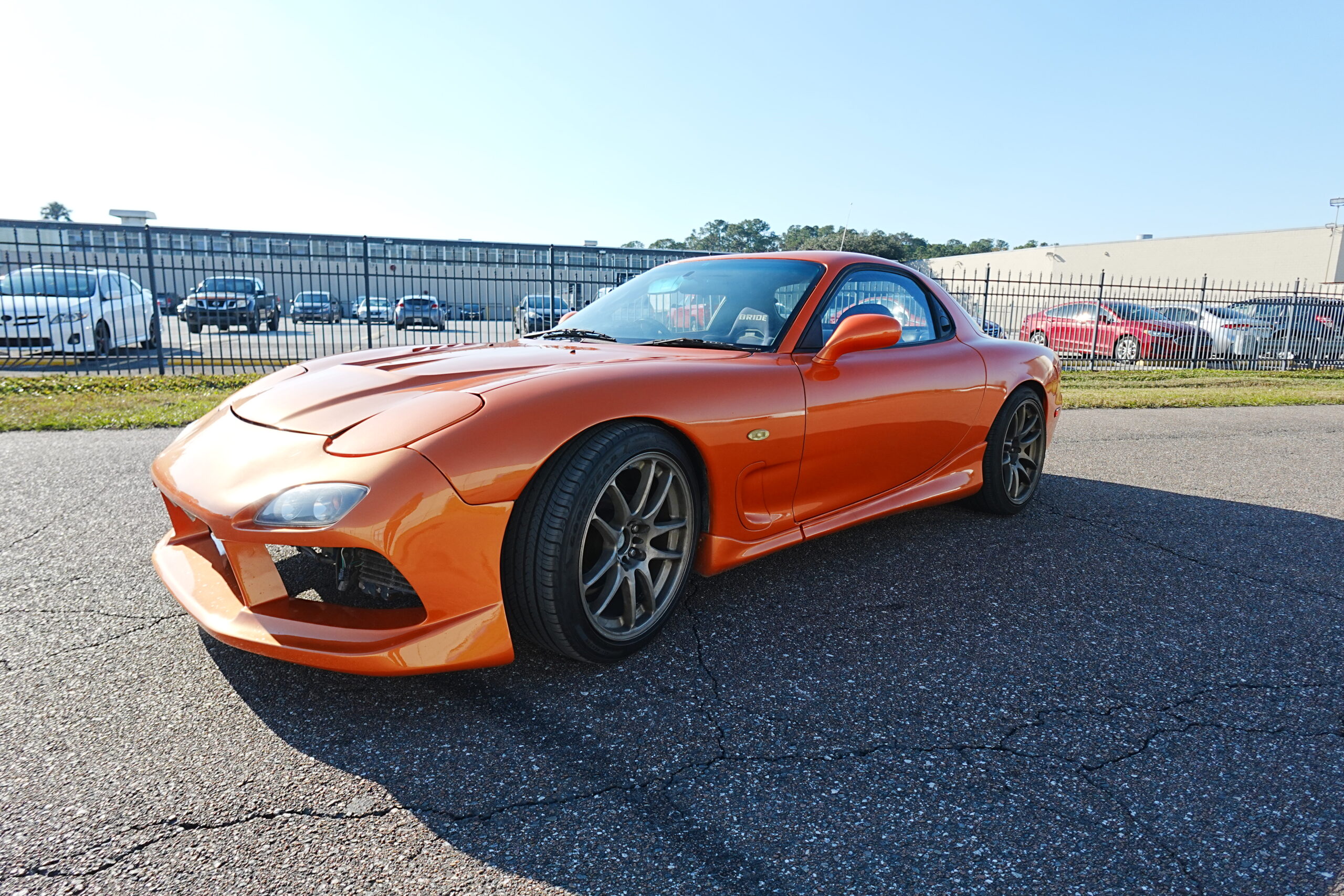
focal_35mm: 20
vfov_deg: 61.9
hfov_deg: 84.0
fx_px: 747
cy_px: 448
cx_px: 672
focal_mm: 7.6
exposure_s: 1/2500
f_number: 2
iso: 125
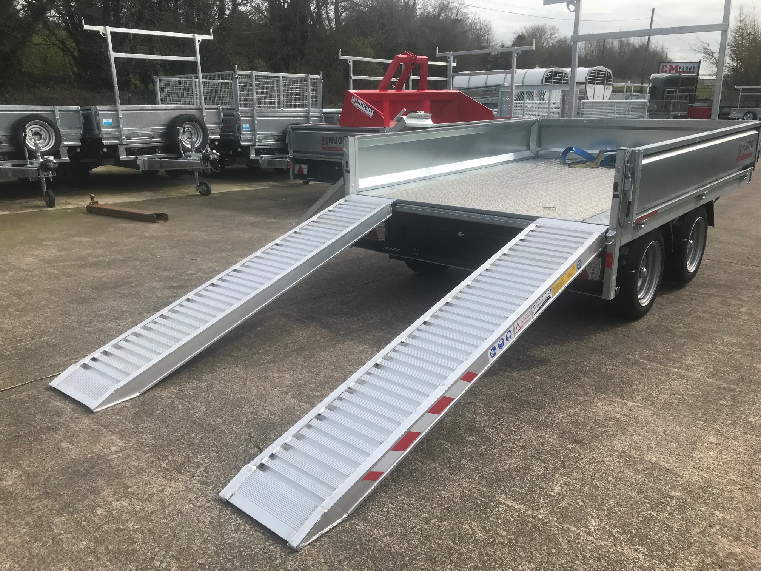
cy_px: 286
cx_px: 380
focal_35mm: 28
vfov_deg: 49.7
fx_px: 616
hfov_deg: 63.4
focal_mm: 3.99
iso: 20
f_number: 1.8
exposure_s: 1/2179
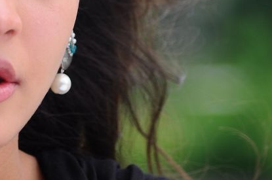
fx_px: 3130
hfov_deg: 5.0
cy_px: 7
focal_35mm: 415
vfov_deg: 3.3
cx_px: 22
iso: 200
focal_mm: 112
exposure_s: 1/400
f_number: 5
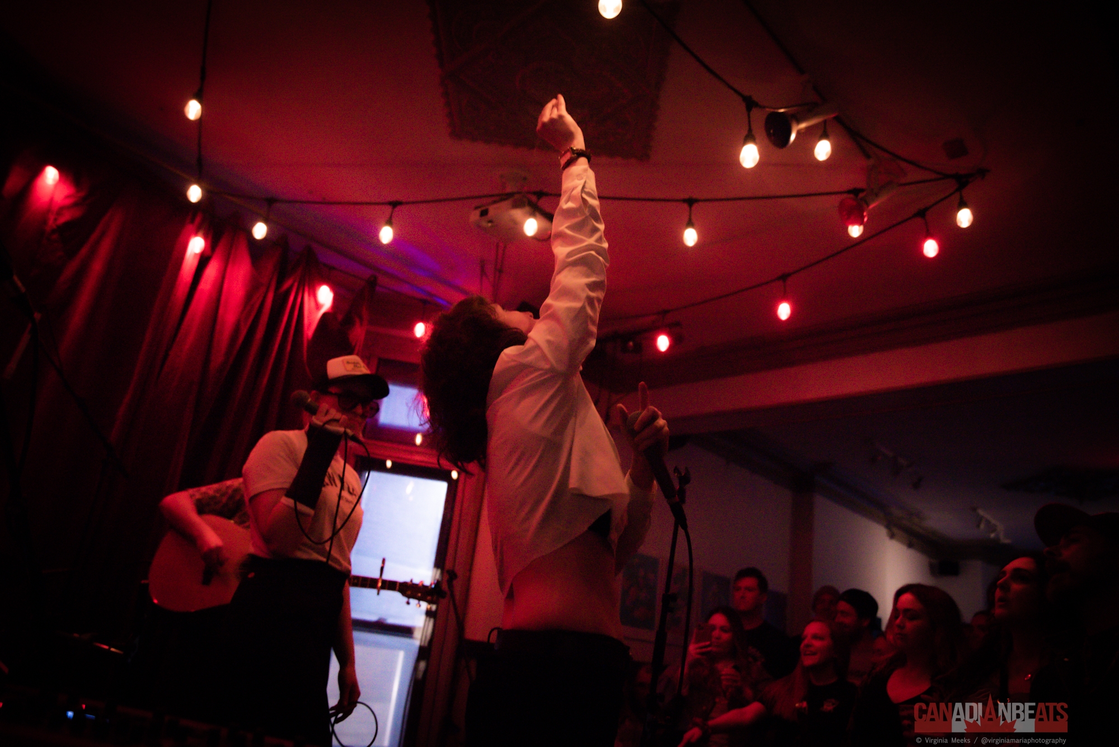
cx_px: 560
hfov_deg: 73.7
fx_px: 746
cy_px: 374
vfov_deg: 53.2
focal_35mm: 24
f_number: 2.8
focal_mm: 24
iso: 6400
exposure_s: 1/80
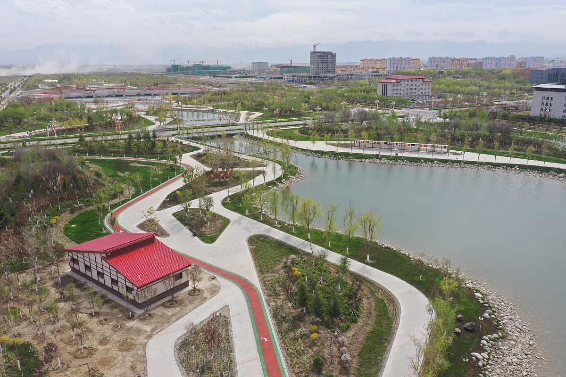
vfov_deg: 46.4
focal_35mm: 28
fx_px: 440
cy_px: 188
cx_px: 283
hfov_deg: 65.5
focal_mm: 10.26
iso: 100
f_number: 7.1
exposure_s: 1/240
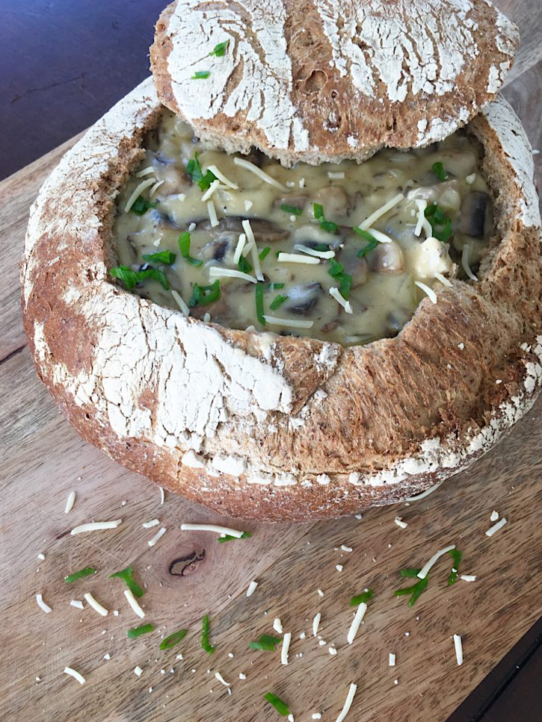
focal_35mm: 30
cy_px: 361
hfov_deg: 46.8
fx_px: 626
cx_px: 272
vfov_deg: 60.0
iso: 25
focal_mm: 4.15
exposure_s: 1/50
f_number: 2.2
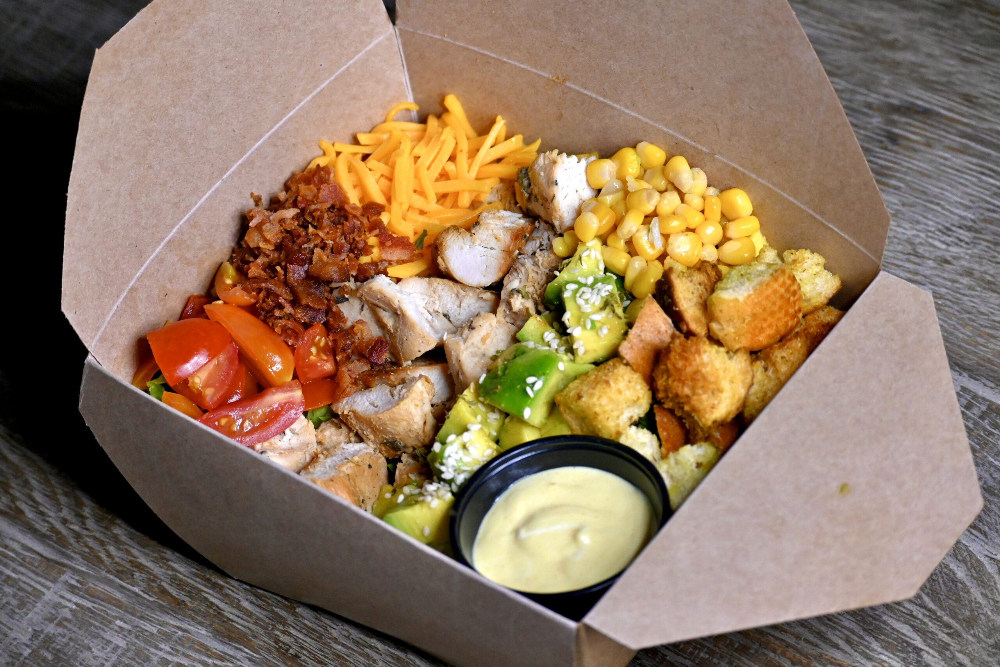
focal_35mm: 144
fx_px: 4000
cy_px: 334
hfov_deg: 14.3
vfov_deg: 9.5
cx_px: 500
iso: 3200
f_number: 5
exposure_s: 1/100
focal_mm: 96
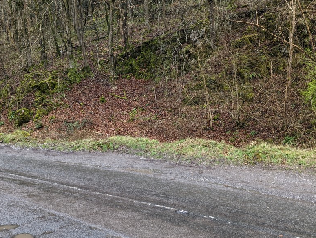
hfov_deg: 49.9
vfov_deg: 38.8
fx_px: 338
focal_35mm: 37
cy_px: 124
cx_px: 137
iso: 70
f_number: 1.85
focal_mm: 6.81
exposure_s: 1/96.7
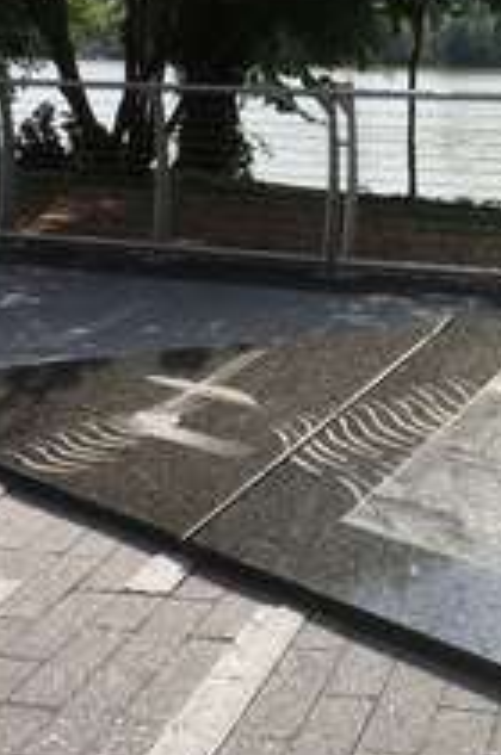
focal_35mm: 50
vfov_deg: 39.6
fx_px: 1047
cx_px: 521
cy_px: 358
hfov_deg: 25.4
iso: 25
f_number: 2.2
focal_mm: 4.15
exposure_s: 1/1425
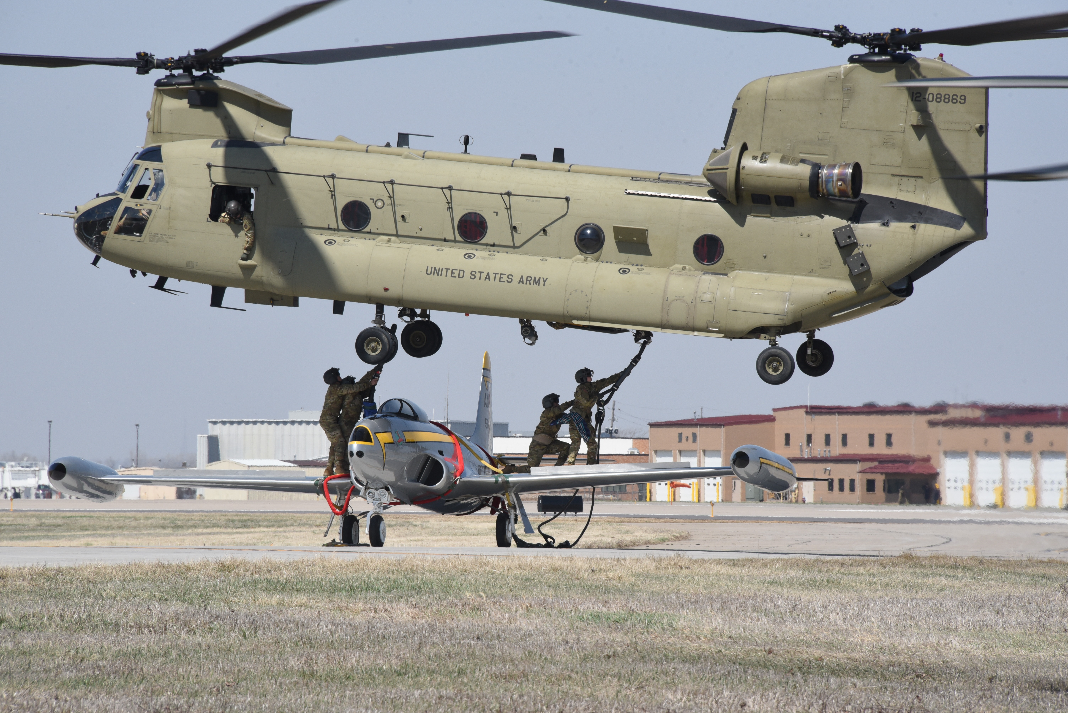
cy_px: 356
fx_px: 8903
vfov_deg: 4.6
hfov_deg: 6.9
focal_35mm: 300
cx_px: 534
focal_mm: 300
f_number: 16
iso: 640
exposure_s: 1/640
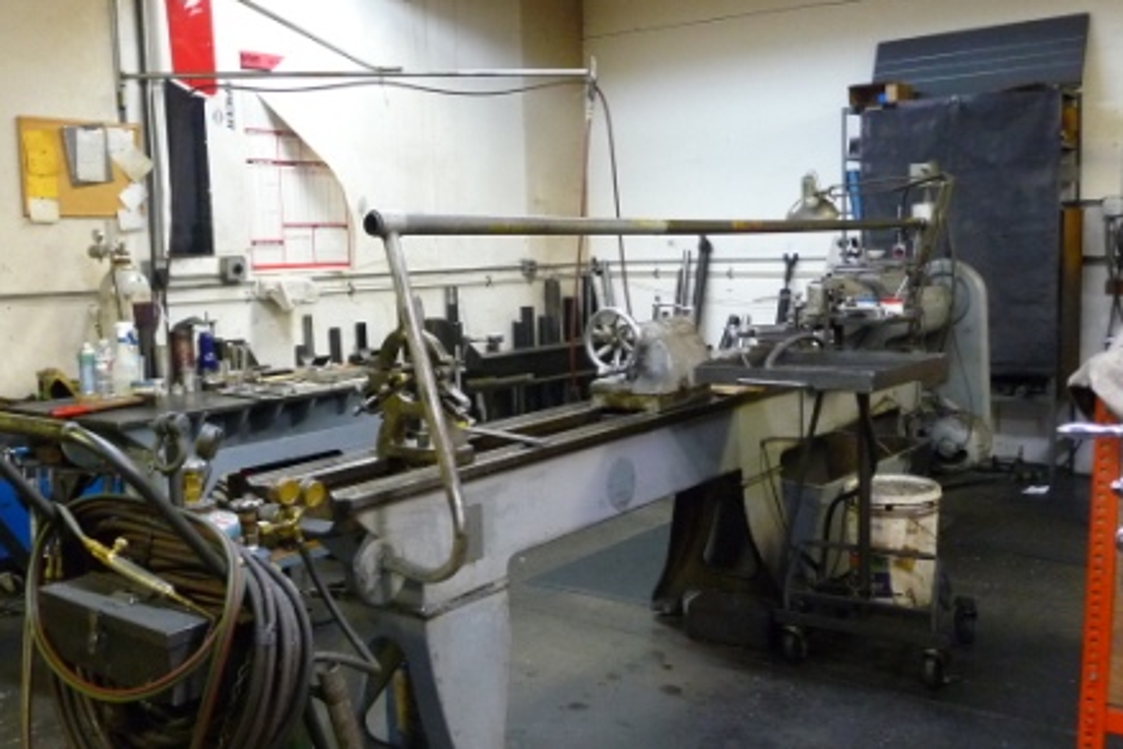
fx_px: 1092
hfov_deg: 54.4
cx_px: 563
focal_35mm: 35
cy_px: 396
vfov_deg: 37.9
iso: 400
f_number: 3.3
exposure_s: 1/10
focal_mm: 4.7
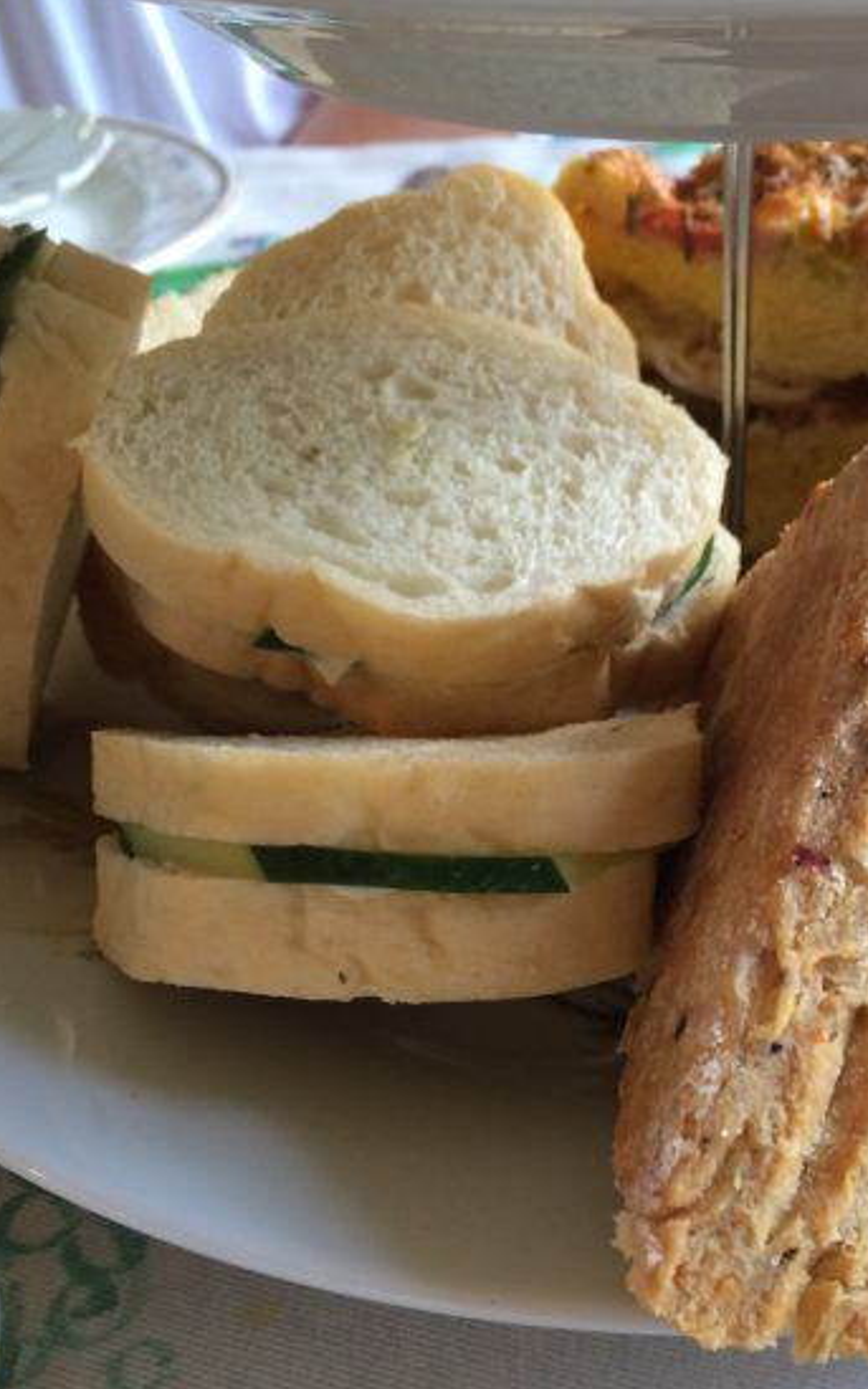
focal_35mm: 43
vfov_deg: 46.2
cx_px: 714
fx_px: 1628
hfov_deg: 29.1
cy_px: 721
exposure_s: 1/30
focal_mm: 4.15
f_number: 2.2
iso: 64
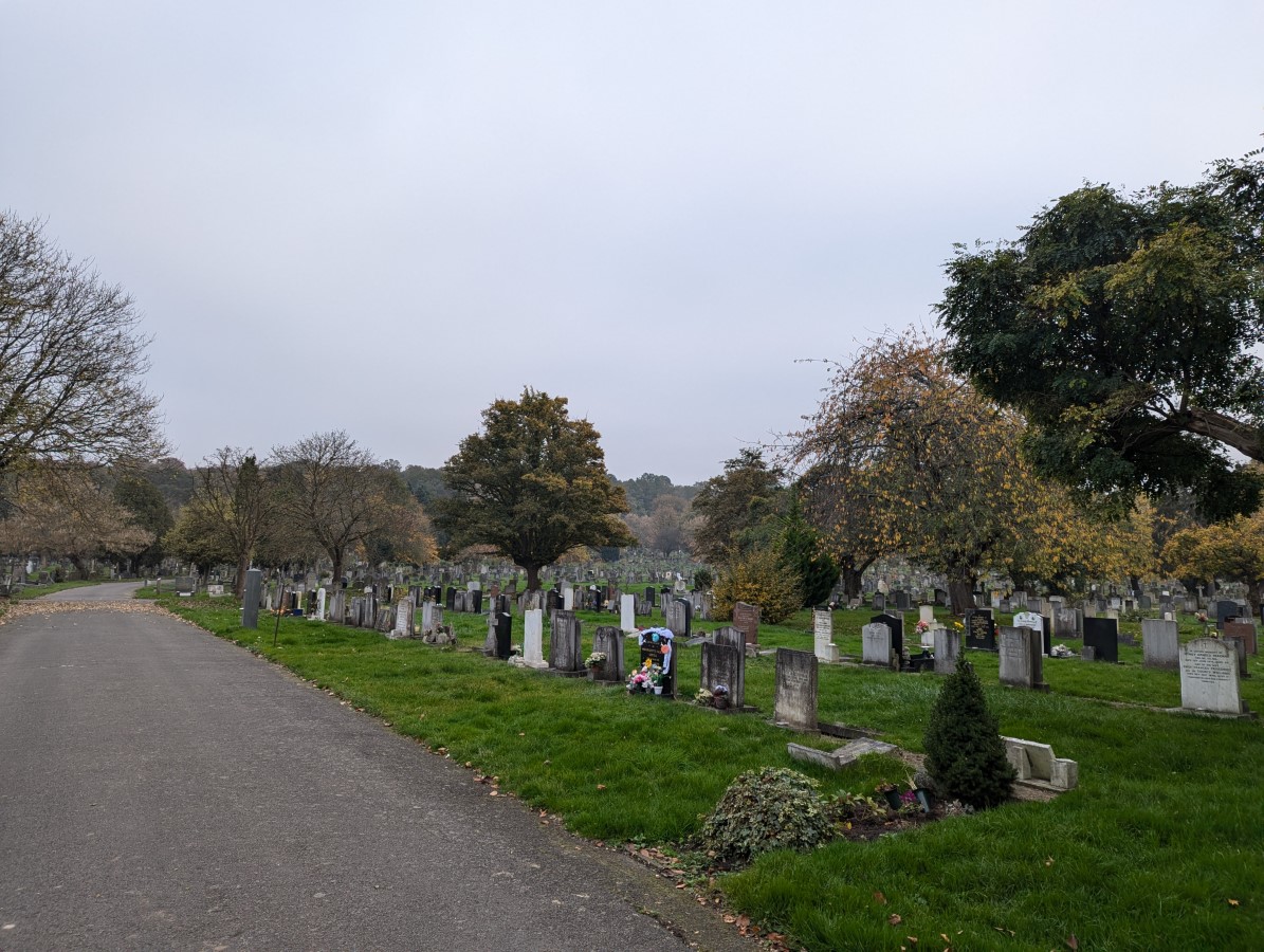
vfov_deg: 56.9
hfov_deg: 71.5
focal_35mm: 24
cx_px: 632
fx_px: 878
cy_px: 476
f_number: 1.85
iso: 46
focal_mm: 6.81
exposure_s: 1/253
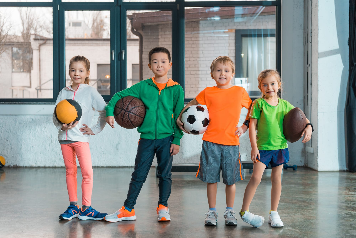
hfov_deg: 41.1
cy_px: 119
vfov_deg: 28.1
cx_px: 178
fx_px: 475
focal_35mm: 48
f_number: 3.5
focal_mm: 48
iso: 400
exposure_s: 1/200
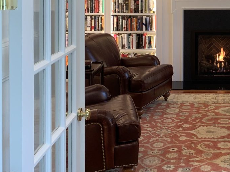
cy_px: -17
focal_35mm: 58
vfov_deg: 23.6
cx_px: 215
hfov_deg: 31.4
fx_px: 385
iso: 25
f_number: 1.8
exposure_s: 1/32
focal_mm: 4.25
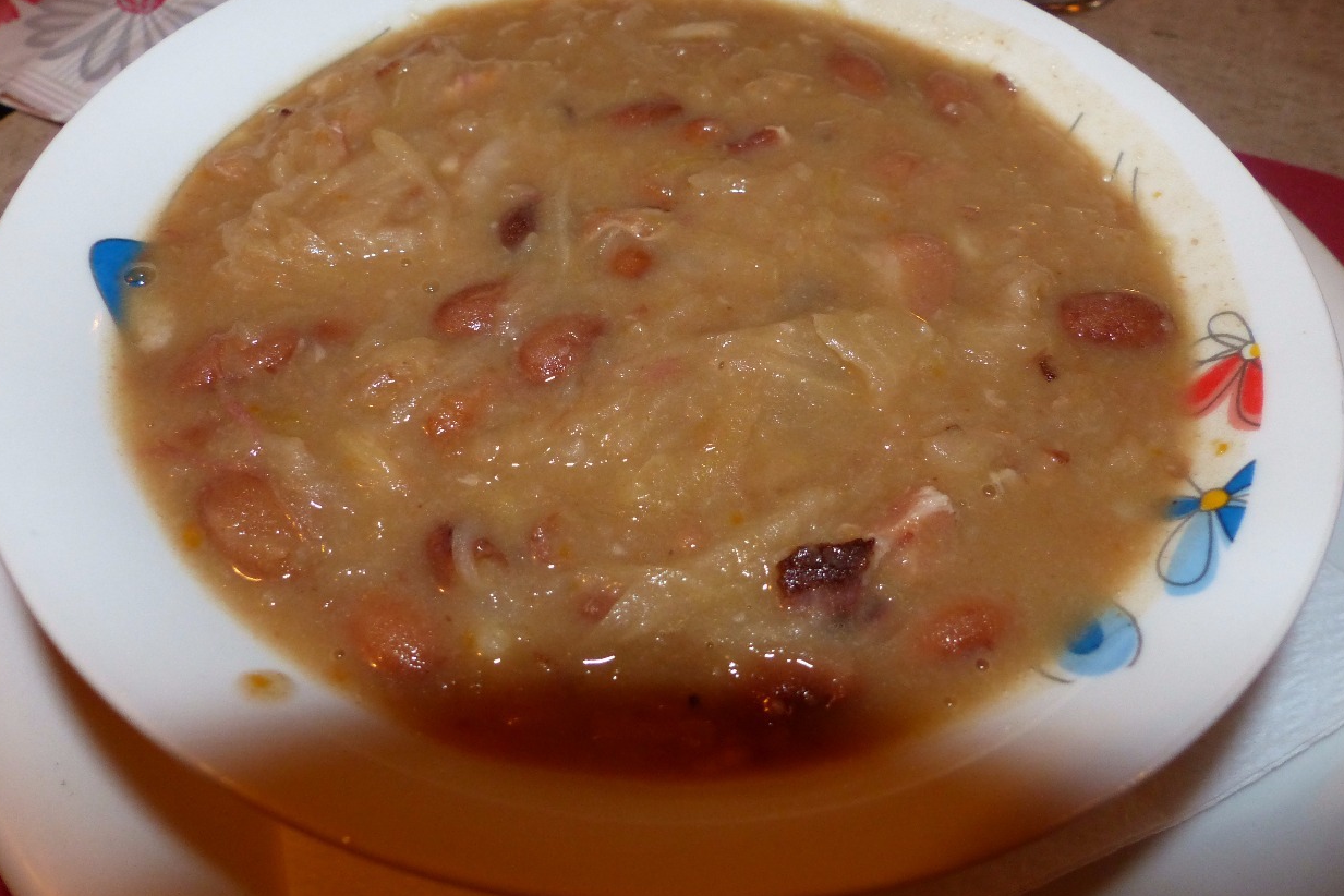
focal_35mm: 27
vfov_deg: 47.8
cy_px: 377
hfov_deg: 67.4
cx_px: 651
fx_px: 1008
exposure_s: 1/60
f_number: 2.8
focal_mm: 4.5
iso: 250
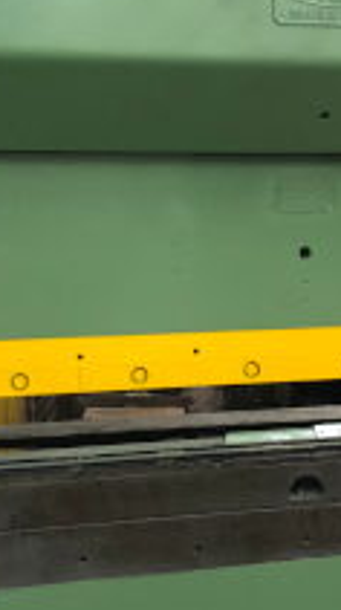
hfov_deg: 16.4
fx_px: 1179
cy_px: 298
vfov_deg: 29.0
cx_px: 228
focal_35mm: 73
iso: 80
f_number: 1.8
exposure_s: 1/7
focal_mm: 3.99
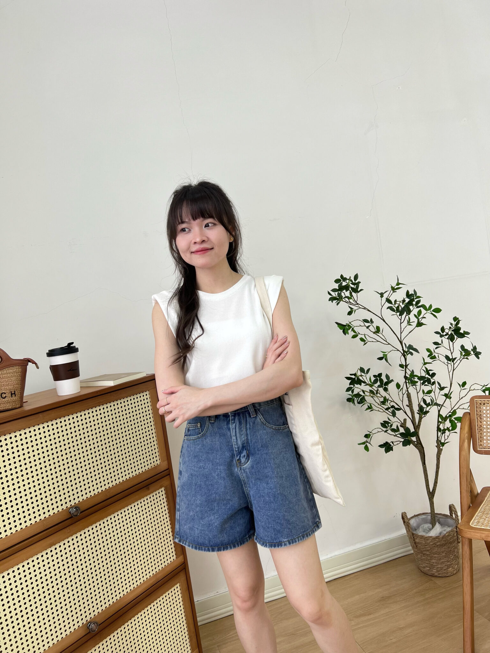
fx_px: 491
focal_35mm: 26
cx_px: 245
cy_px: 326
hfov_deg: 53.1
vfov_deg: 67.3
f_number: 1.5
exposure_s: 1/121
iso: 40
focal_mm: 5.7
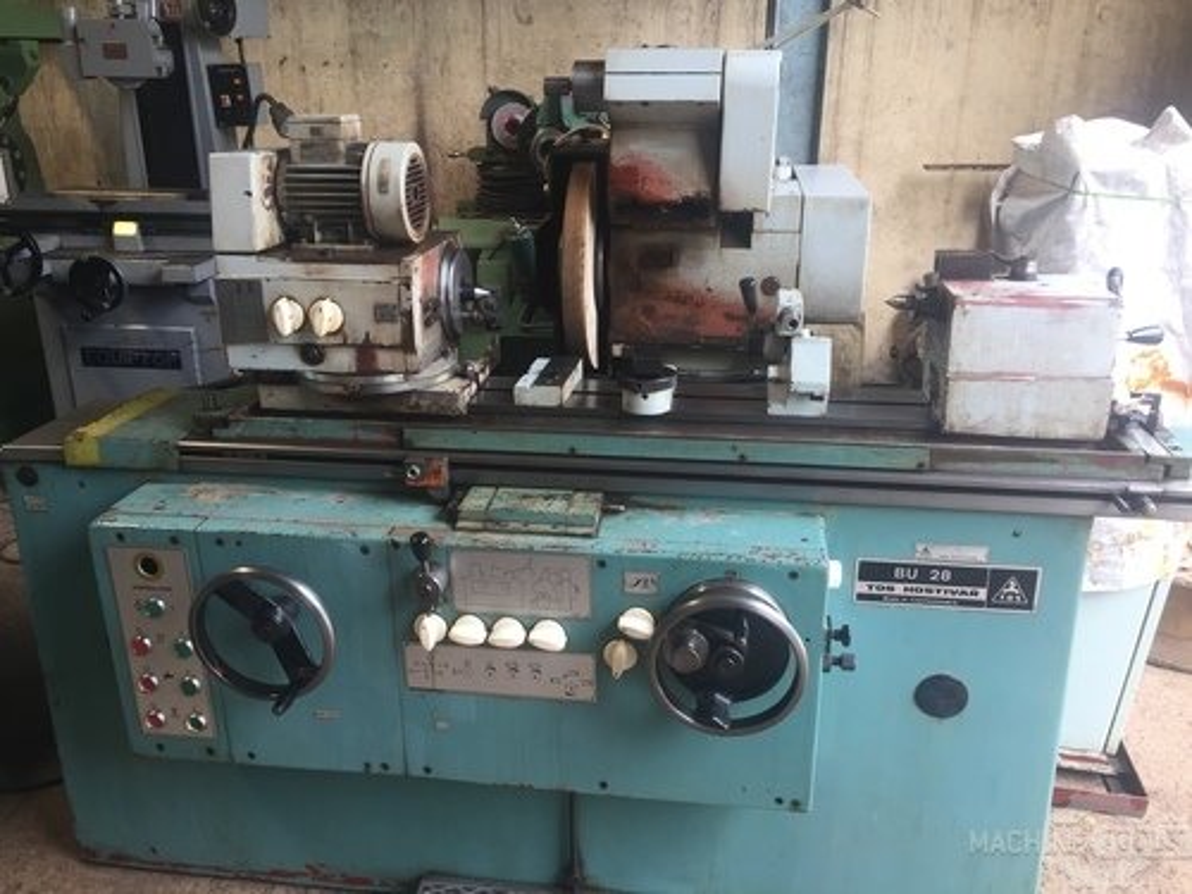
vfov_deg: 48.2
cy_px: 447
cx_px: 596
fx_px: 999
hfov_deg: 61.7
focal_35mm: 29
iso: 32
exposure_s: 1/50
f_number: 2.2
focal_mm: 4.15
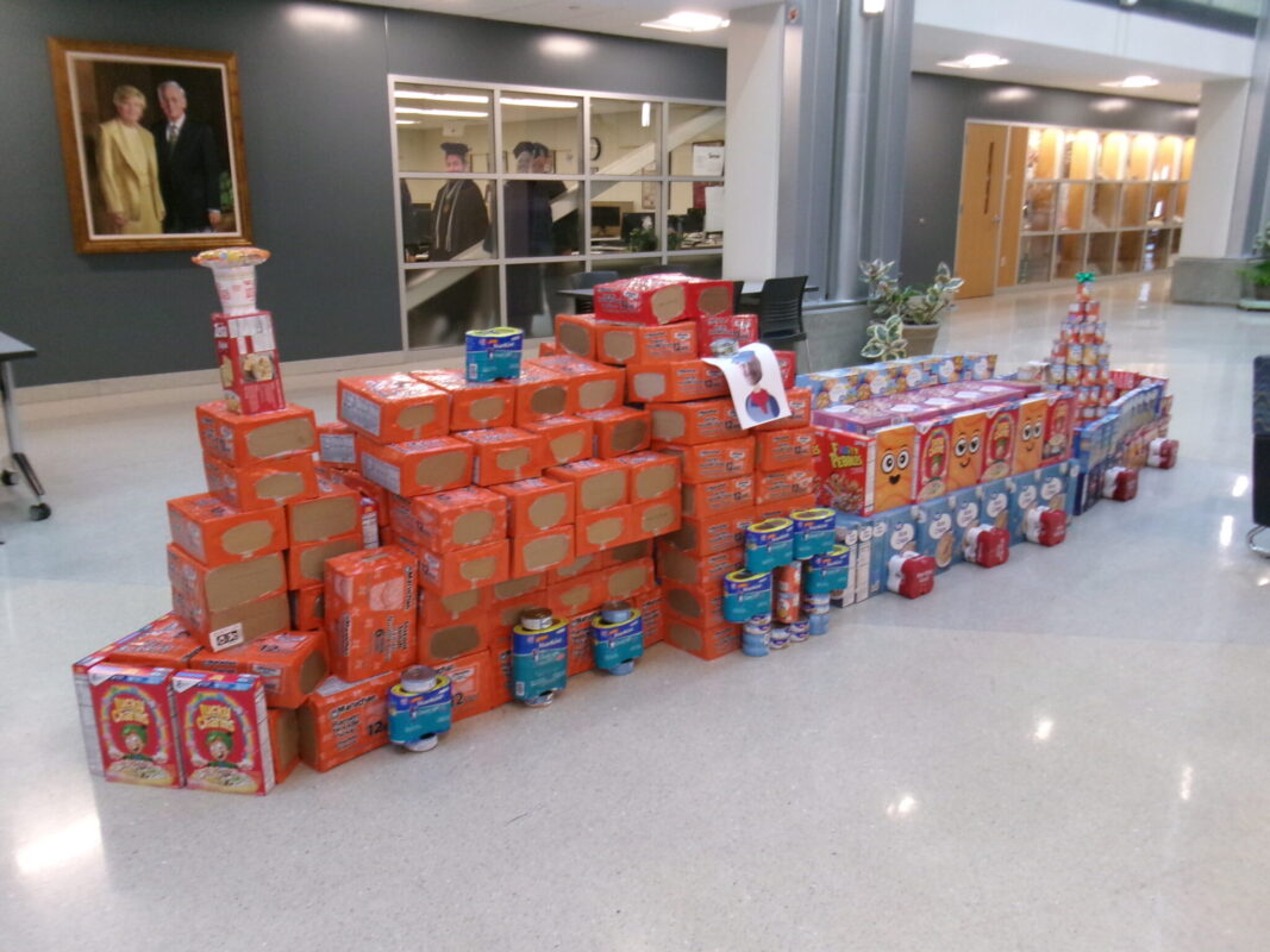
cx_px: 635
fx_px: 1027
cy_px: 476
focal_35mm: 28
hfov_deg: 63.4
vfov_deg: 49.7
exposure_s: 1/34
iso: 400
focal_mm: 5.1
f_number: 3.9
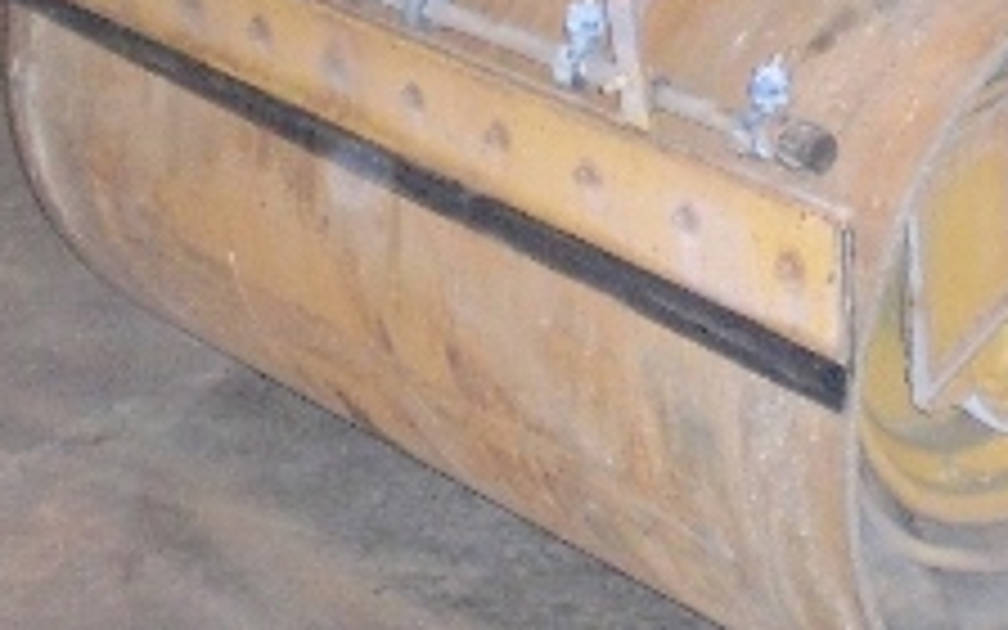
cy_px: -122
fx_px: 3159
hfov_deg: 18.0
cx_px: 778
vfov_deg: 11.2
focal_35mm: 115
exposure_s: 1/60
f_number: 3.1
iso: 200
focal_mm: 6.3
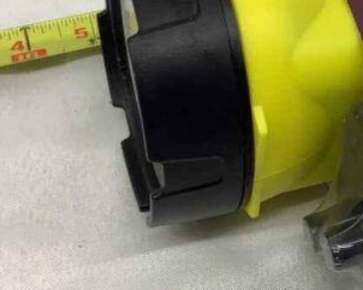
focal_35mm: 77
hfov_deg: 23.8
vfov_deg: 19.8
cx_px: 352
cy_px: 93
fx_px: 826
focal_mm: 3.3
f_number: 2.4
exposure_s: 1/60
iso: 80
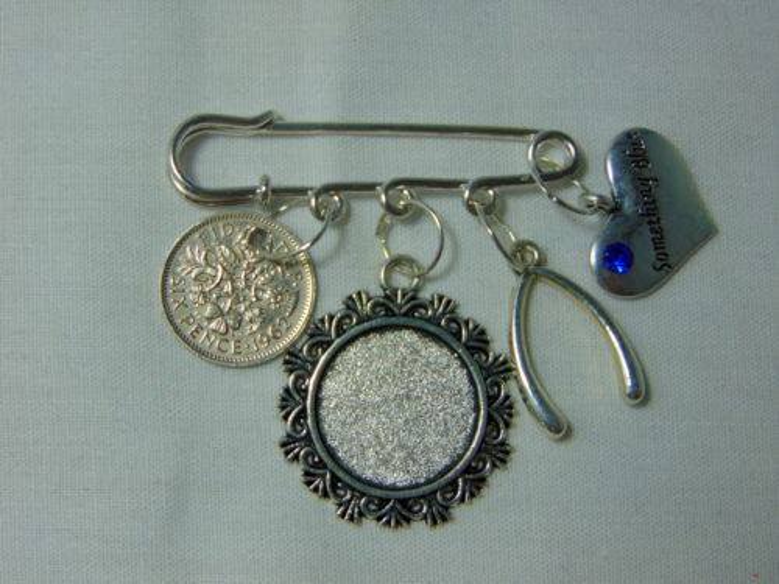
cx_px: 390
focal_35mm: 71
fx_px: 1598
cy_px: 292
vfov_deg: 20.7
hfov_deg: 27.4
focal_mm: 12.8
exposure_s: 1/100
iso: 80
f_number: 3.7
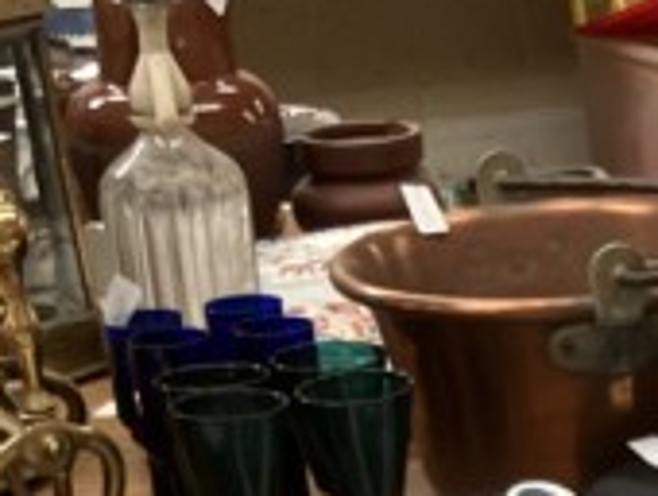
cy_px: 1335
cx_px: 824
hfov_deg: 11.9
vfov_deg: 8.2
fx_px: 3065
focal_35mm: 161
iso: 32
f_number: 1.8
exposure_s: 1/121
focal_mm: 3.99
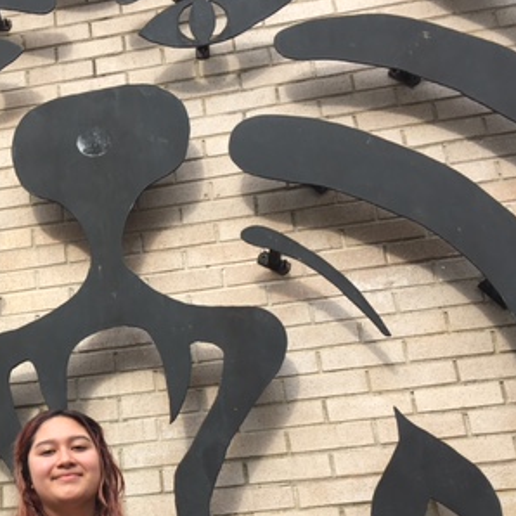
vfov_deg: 30.4
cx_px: 50
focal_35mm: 55
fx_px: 928
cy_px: 405
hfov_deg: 29.8
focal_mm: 4.15
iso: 25
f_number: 2.2
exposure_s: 1/463
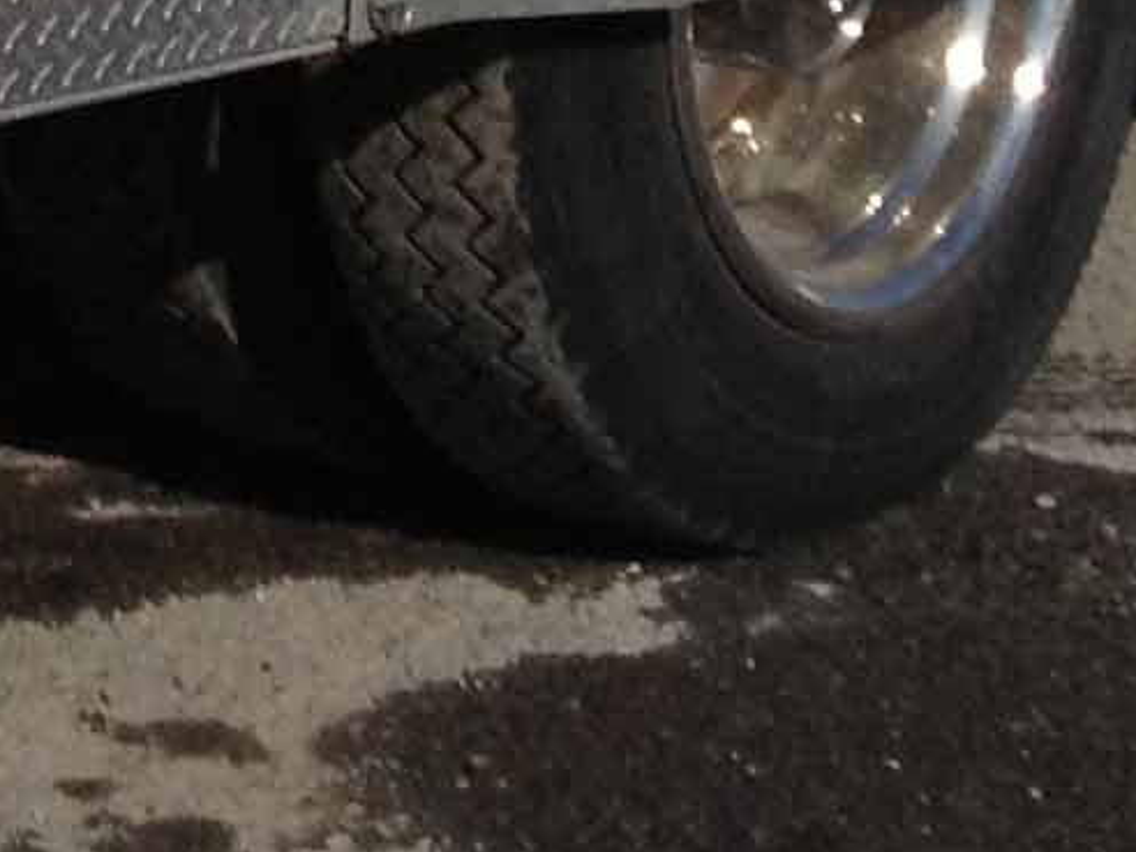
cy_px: -1595
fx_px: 7614
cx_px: -169
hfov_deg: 8.5
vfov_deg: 6.0
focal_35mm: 232
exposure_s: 1/4255
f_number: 2.4
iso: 64
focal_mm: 4.28
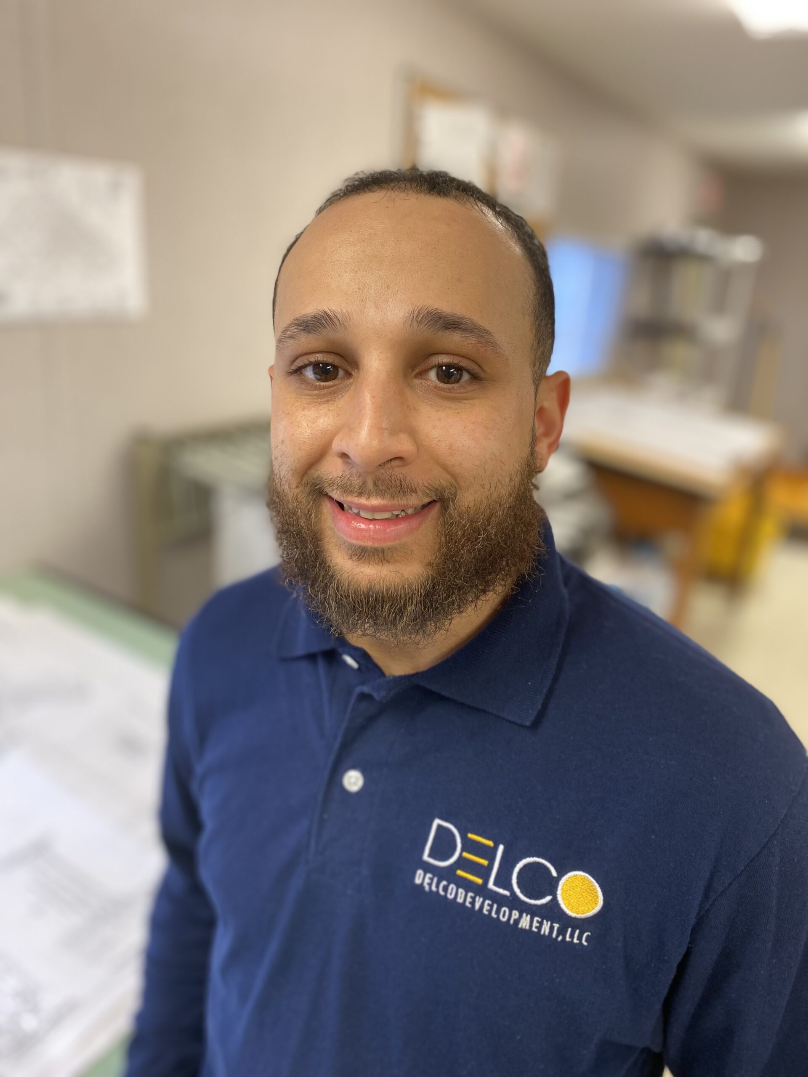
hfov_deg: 53.1
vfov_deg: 67.3
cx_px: 404
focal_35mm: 26
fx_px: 809
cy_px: 538
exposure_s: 1/60
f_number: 1.8
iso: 125
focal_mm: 4.25
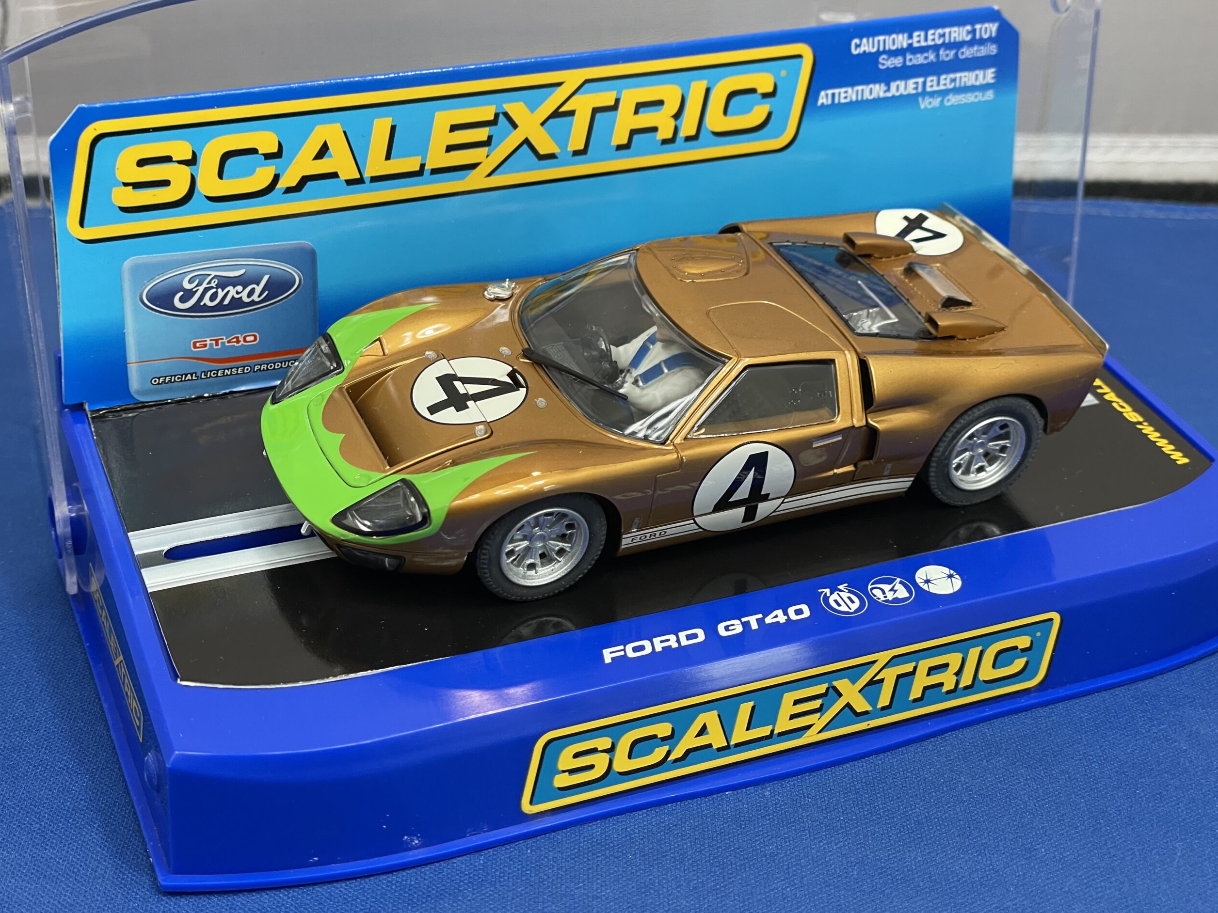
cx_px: 611
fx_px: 1865
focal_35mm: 53
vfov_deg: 27.5
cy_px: 456
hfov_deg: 36.2
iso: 125
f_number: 2
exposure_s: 1/60
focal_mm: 6
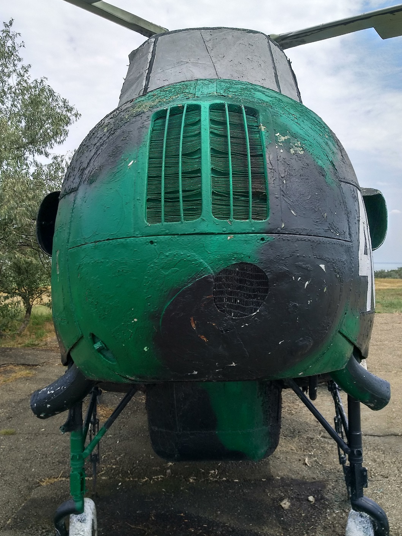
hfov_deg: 54.9
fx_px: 387
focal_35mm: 25
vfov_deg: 69.4
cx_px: 198
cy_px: 260
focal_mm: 3.81
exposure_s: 1/1843
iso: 100
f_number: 2.2
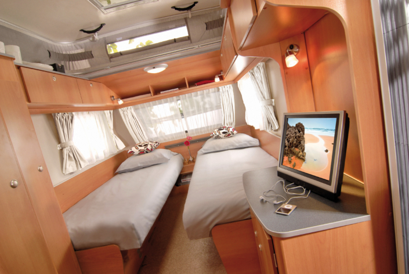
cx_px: 204
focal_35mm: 20
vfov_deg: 63.4
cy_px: 137
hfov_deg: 85.3
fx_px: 222
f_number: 11
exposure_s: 1/2.5
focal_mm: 13
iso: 100
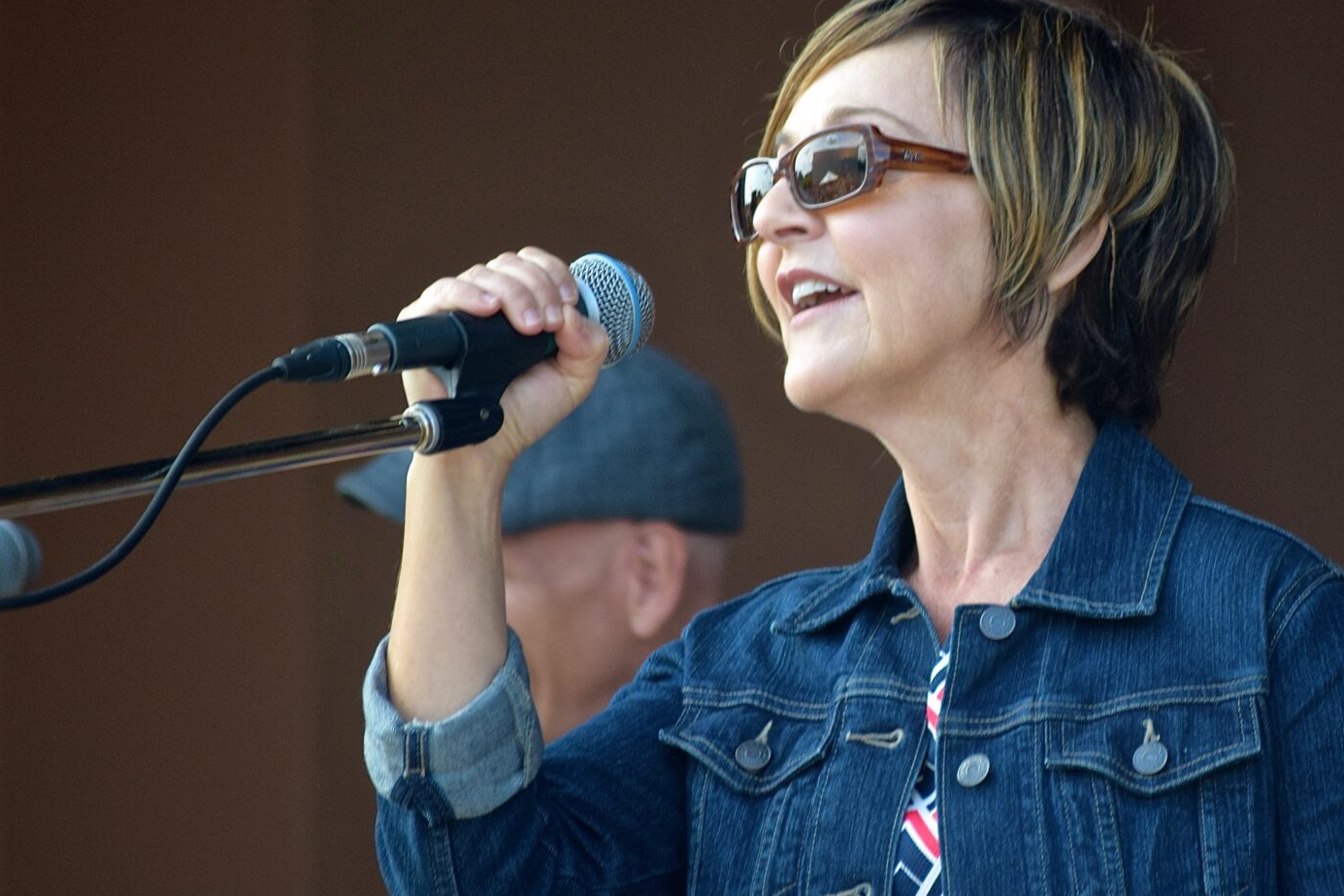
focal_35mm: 416
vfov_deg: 3.3
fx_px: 15528
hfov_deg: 5.0
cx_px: 1035
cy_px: 416
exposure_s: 1/320
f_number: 5
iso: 400
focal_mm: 150
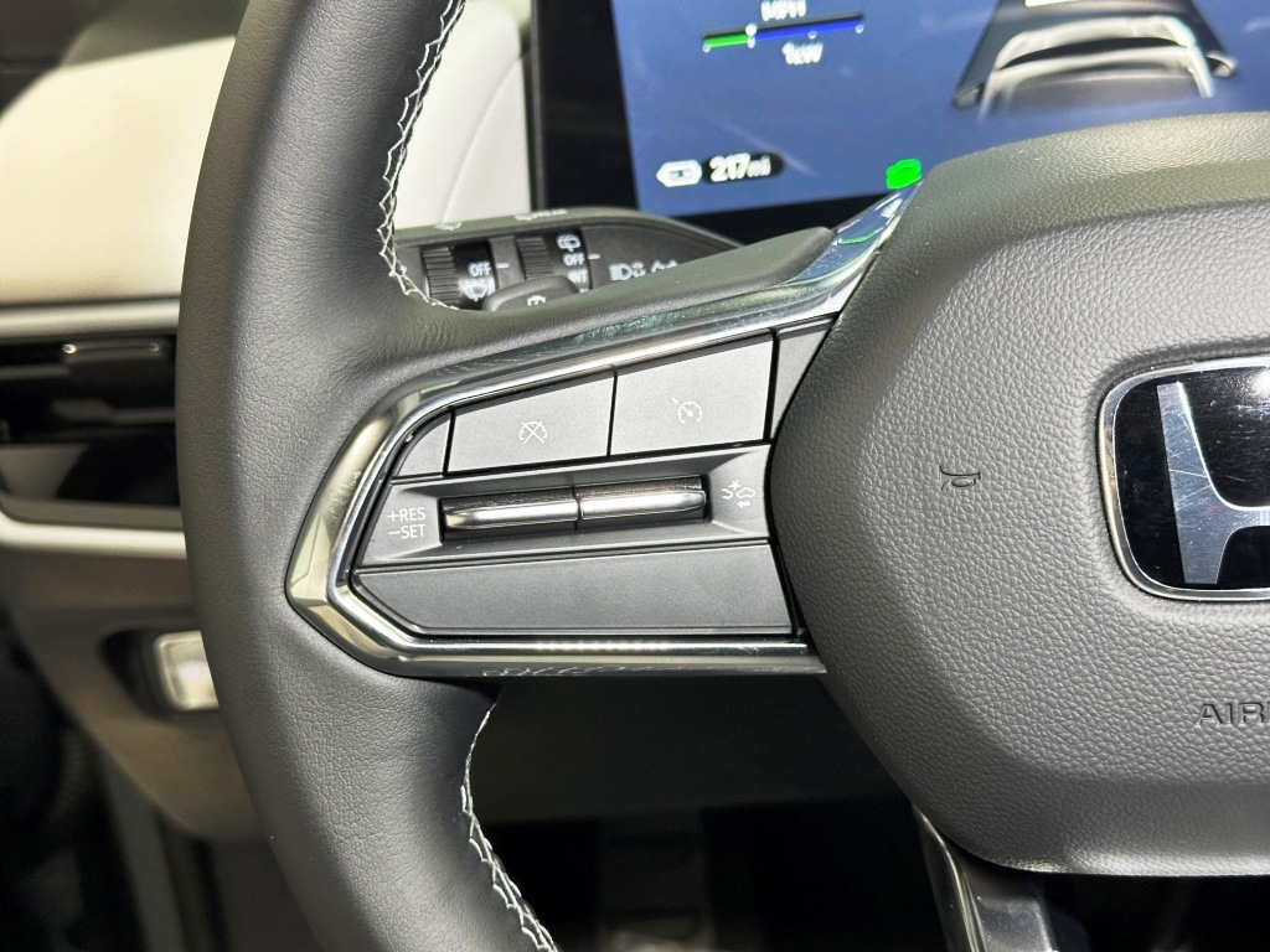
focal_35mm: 48
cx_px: 635
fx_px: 1761
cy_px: 476
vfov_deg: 30.3
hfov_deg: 39.7
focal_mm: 6.86
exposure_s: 1/40
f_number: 1.78
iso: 400
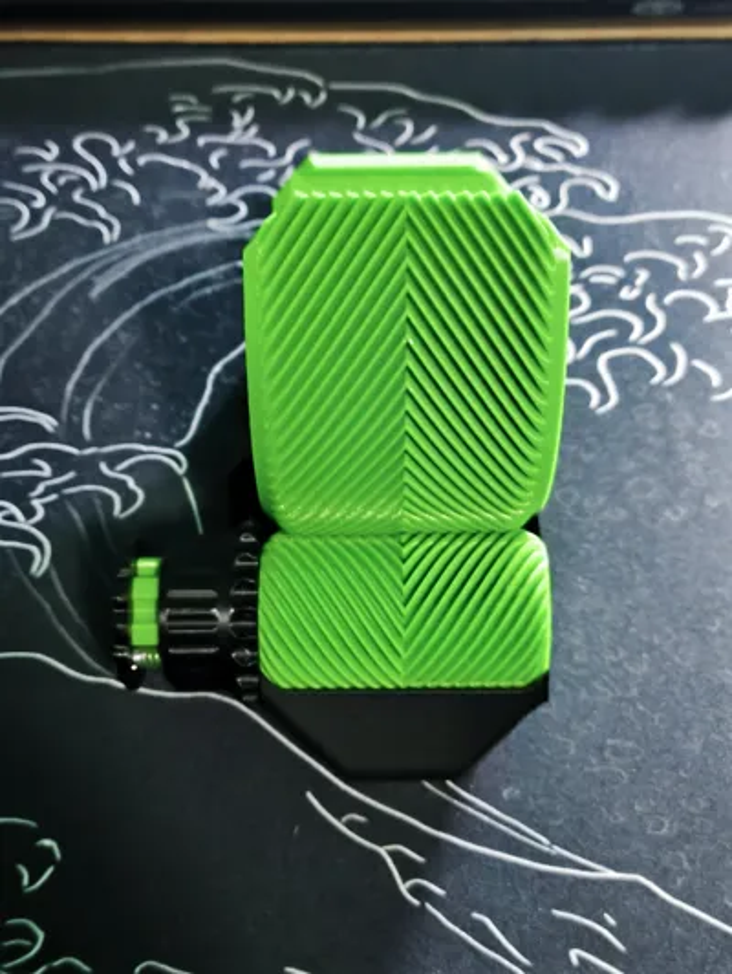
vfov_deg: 38.2
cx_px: 366
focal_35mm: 50
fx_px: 1407
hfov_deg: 29.2
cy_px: 487
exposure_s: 1/16.7
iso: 1600
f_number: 1.7
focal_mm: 4.71
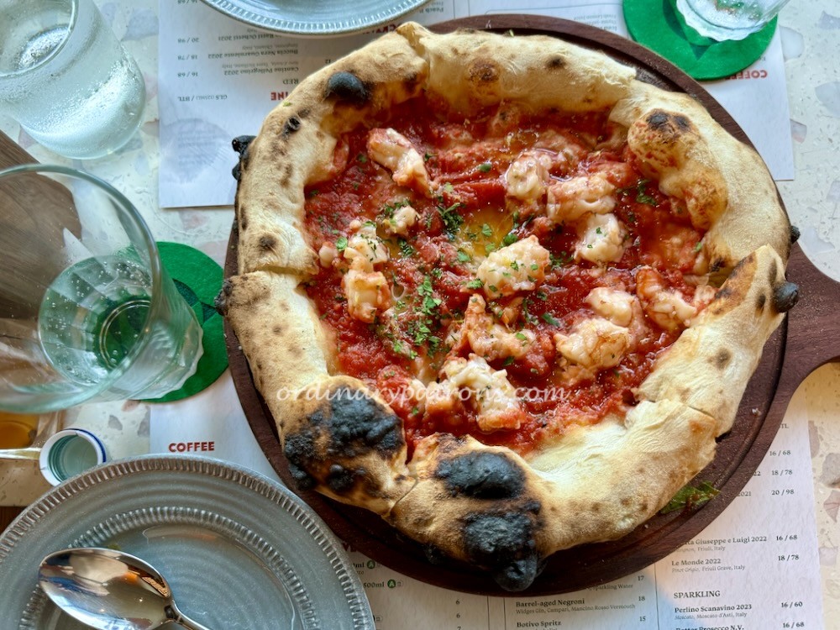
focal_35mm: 24
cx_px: 420
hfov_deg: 71.6
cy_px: 315
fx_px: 582
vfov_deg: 56.8
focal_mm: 6.76
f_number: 1.78
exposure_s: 1/120
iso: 100
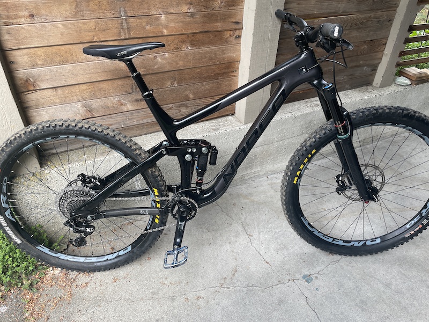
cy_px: 161
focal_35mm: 26
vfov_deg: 53.1
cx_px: 214
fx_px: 322
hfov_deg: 67.3
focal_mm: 4.2
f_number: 1.6
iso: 32
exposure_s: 1/128
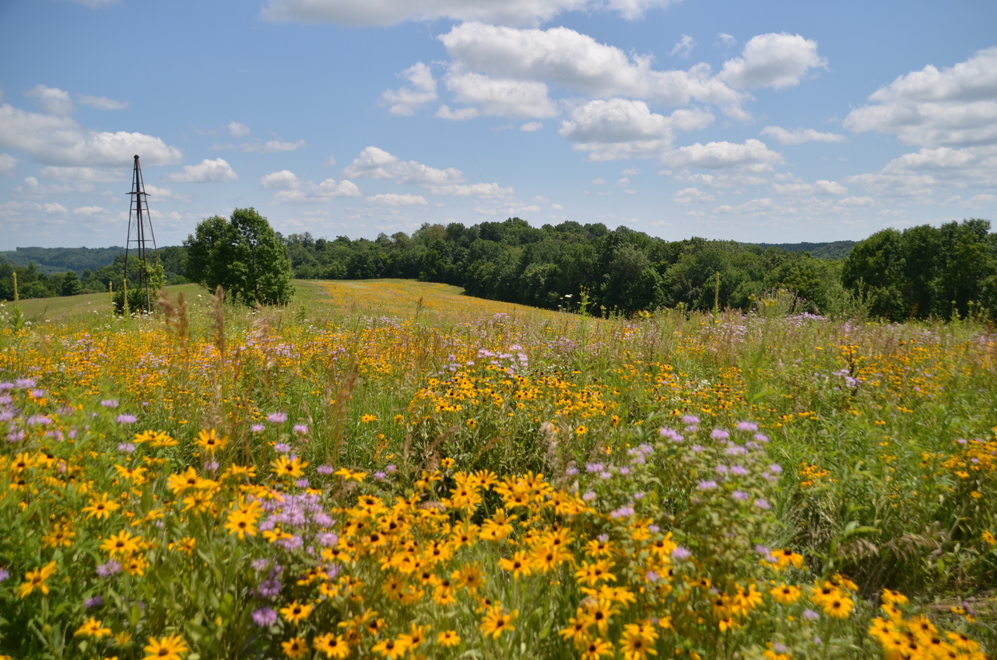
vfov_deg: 41.6
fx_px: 871
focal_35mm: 32
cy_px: 330
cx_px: 498
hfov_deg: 59.6
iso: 100
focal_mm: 21
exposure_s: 1/2500
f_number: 3.8
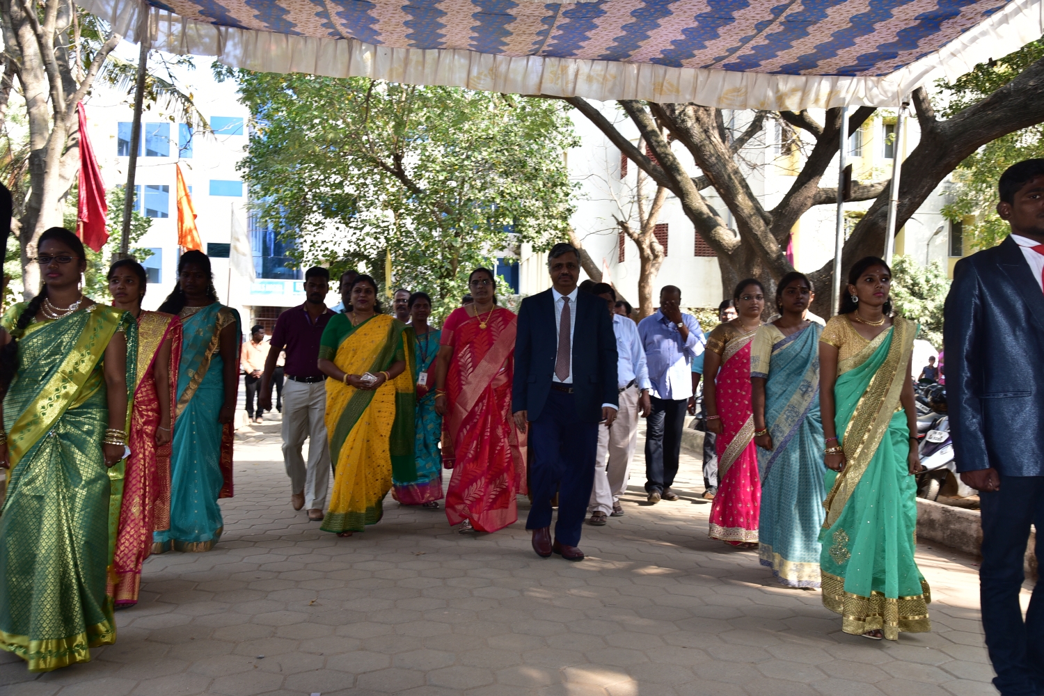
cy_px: 348
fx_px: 986
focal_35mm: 34
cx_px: 522
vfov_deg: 38.9
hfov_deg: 55.8
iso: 400
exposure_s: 1/125
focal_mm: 34
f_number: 7.1
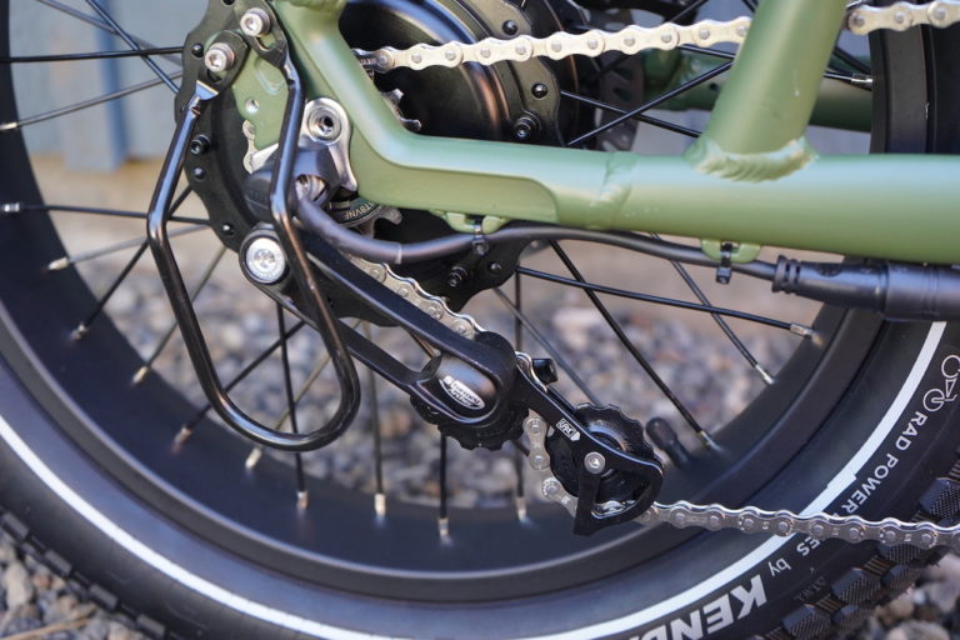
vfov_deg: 24.6
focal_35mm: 55
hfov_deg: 36.2
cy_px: 320
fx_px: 1467
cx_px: 480
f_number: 5
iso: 2000
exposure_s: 1/160
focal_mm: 55
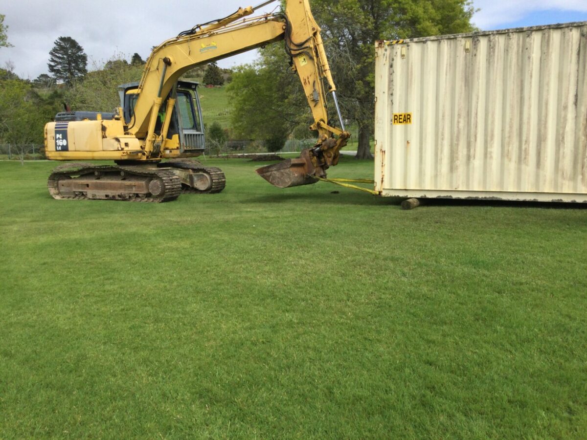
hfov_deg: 58.4
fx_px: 526
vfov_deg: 45.4
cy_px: 220
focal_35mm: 31
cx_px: 294
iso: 25
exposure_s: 1/1359
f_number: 2.4
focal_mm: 3.3
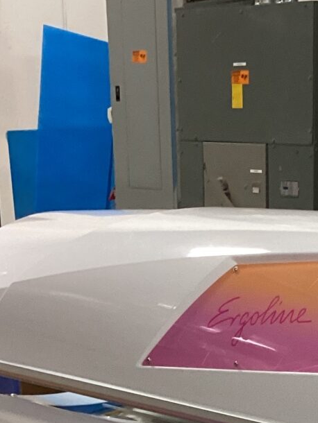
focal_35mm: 104
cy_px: 542
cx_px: 333
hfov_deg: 14.0
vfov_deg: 17.7
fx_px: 1273
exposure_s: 1/60
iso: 320
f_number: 2.4
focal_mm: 3.3
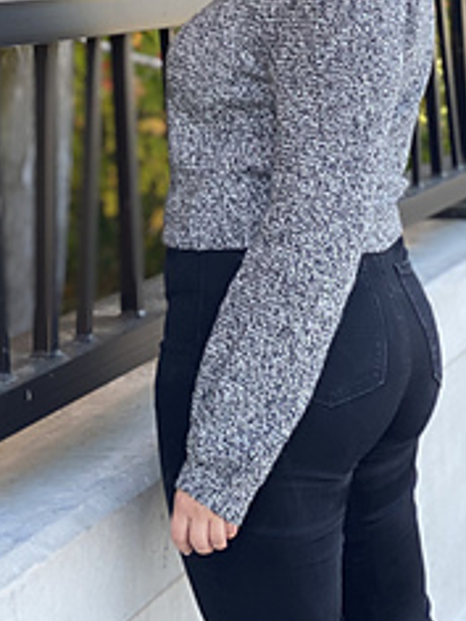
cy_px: -16
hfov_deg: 13.4
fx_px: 1974
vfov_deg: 17.4
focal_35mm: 110
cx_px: 151
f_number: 2
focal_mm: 6
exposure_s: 1/122
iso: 25
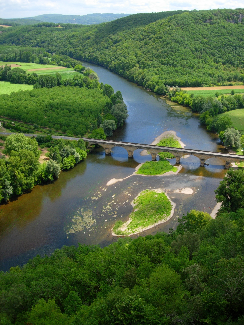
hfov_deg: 37.7
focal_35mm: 38
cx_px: 122
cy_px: 162
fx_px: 357
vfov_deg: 49.0
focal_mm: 7.8
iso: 64
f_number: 2.8
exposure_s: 1/836
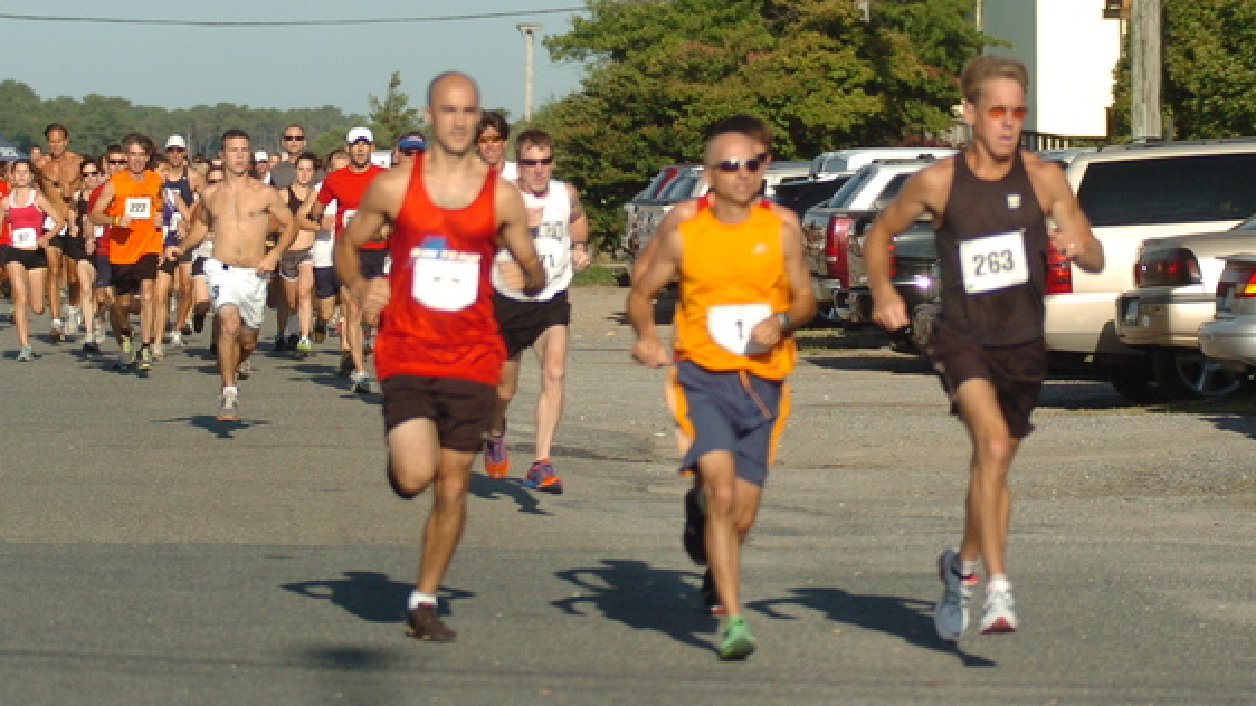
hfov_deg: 10.7
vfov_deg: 6.0
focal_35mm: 201
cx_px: 749
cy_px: 188
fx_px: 6693
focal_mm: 90
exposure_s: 1/8000
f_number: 2.8
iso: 400
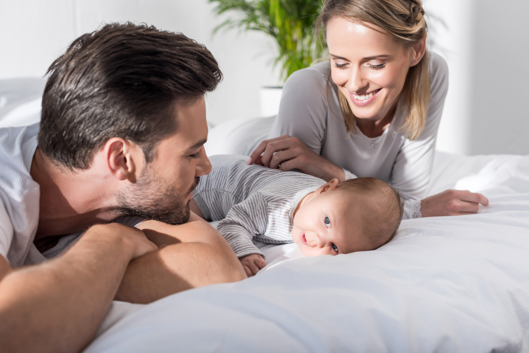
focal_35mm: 50
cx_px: 264
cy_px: 176
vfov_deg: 27.0
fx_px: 735
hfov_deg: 39.6
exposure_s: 1/250
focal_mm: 50
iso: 125
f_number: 4
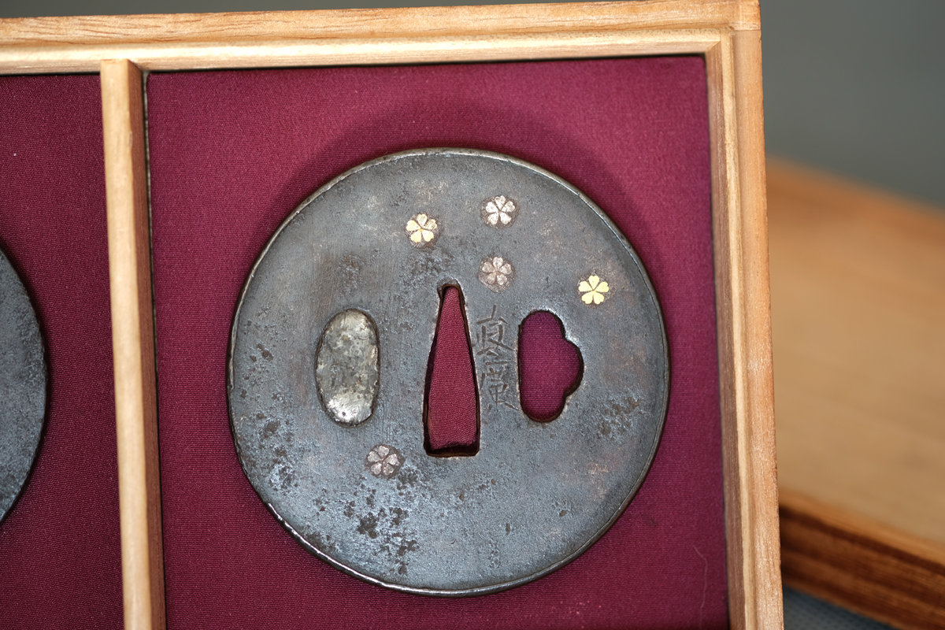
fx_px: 2362
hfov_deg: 22.6
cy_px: 315
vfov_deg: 15.2
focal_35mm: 90
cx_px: 472
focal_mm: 60
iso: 100
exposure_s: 1/15
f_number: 2.4
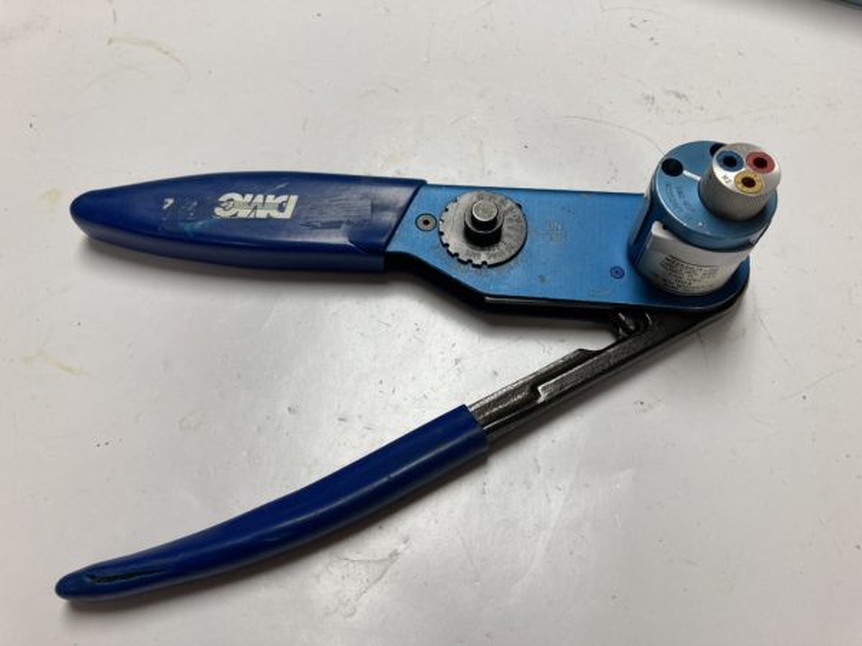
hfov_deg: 63.4
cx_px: 431
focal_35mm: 28
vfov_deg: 49.7
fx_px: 697
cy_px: 323
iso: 64
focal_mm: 3.99
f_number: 1.8
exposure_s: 1/120
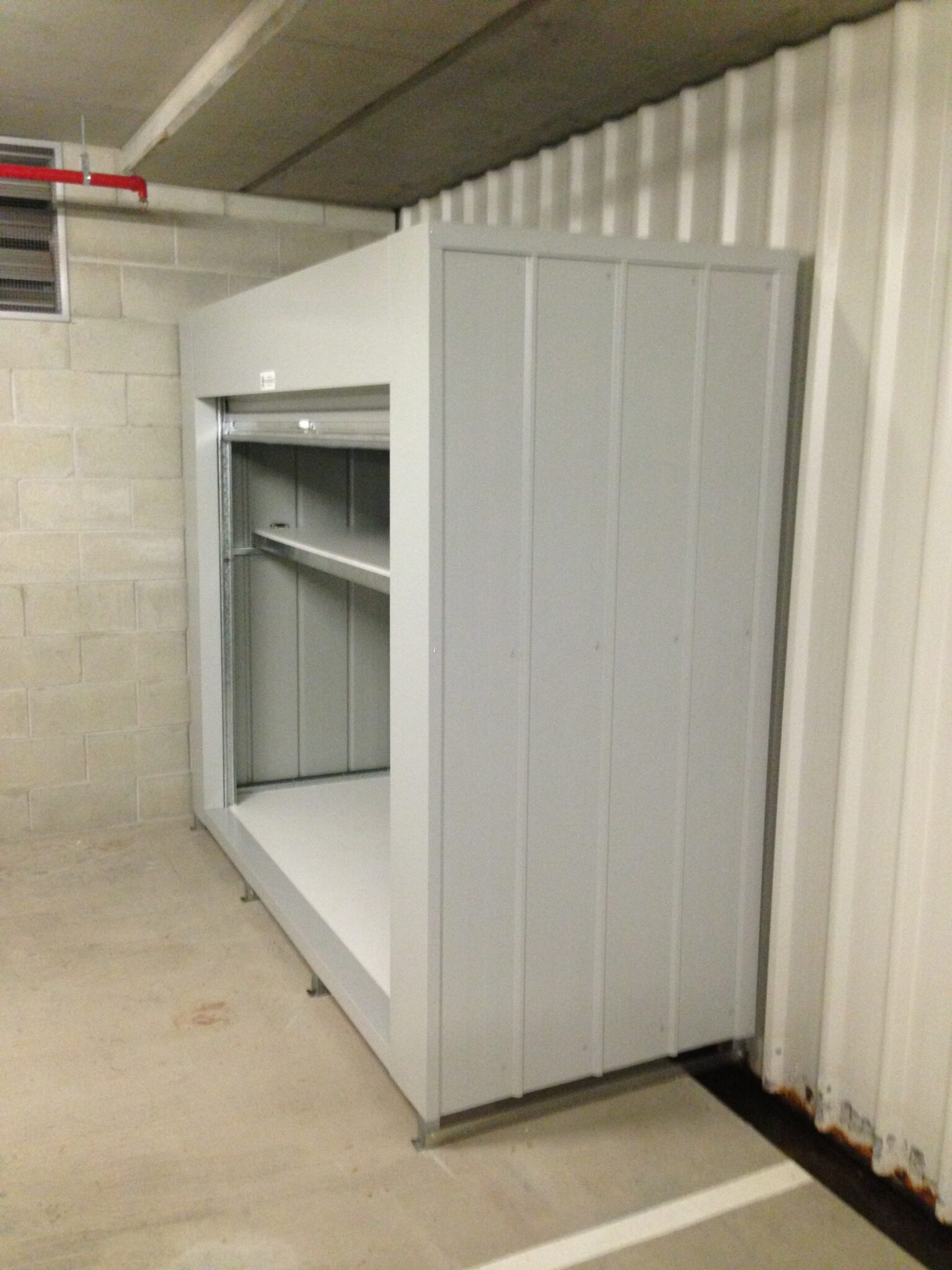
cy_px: 635
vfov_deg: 55.4
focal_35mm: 33
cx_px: 476
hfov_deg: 42.9
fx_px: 1210
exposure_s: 1/20
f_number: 2.4
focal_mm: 4.13
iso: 320
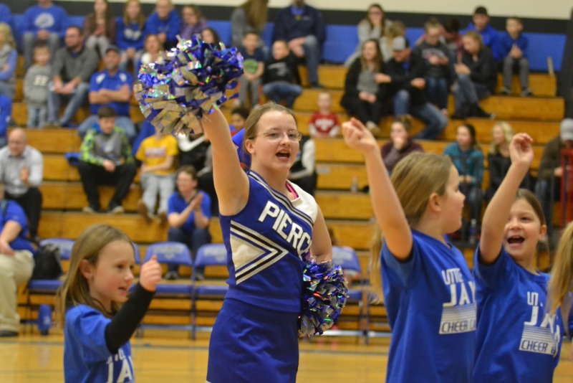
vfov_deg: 11.2
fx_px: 1958
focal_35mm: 123
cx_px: 286
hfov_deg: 16.6
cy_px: 192
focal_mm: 82
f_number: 2.8
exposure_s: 1/160
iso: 3200
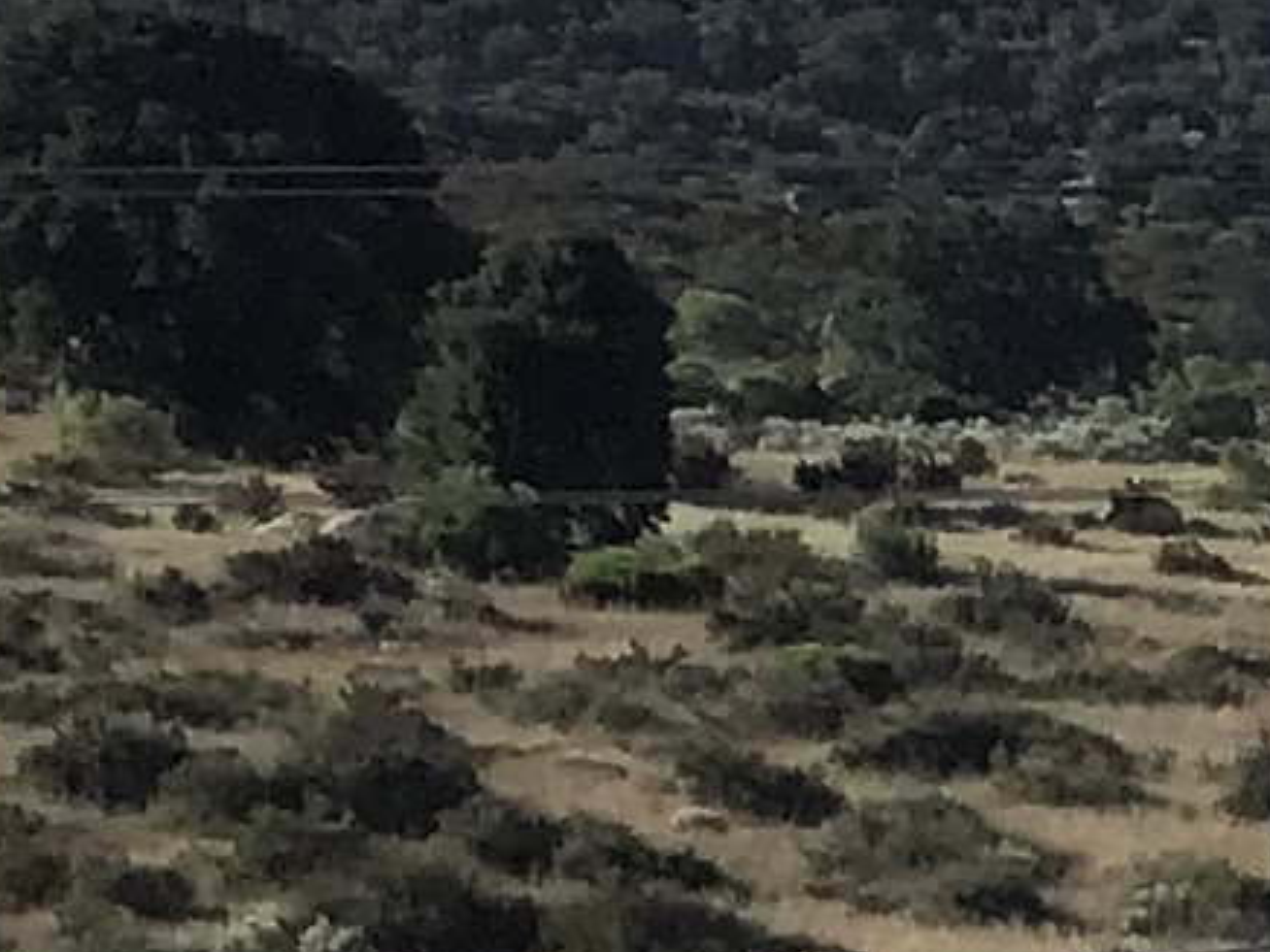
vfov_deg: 6.0
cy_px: 2766
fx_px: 8512
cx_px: 3781
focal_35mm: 232
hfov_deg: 7.5
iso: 25
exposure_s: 1/1018
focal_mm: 3.3
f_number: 2.4
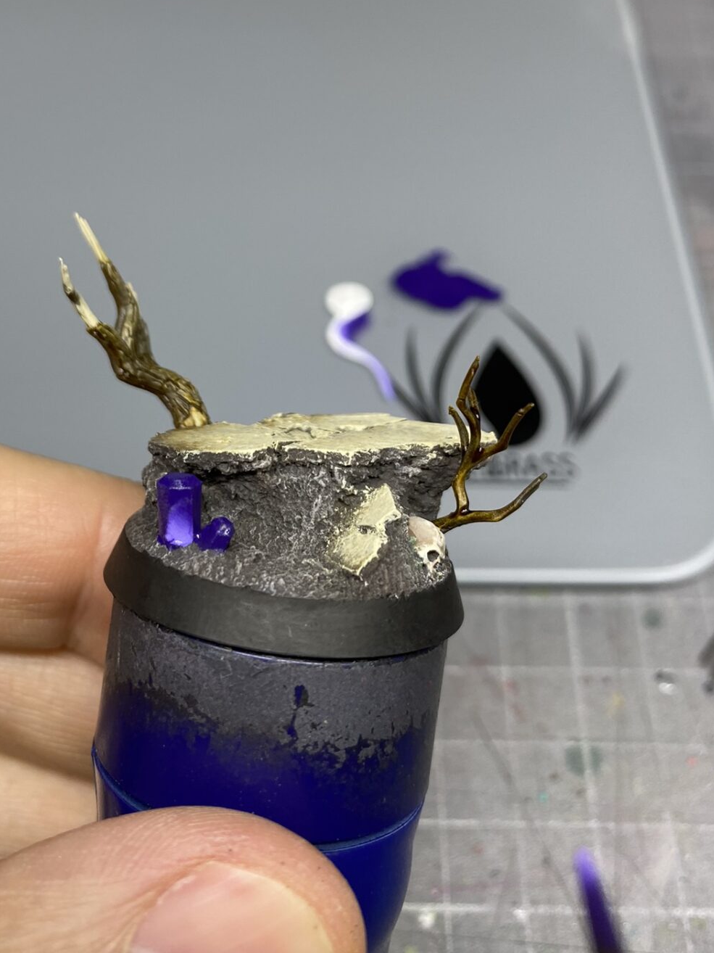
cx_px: 265
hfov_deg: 37.5
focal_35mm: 38
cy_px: 292
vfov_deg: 47.9
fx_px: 1045
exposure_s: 1/102
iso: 64
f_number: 1.8
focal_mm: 4.25
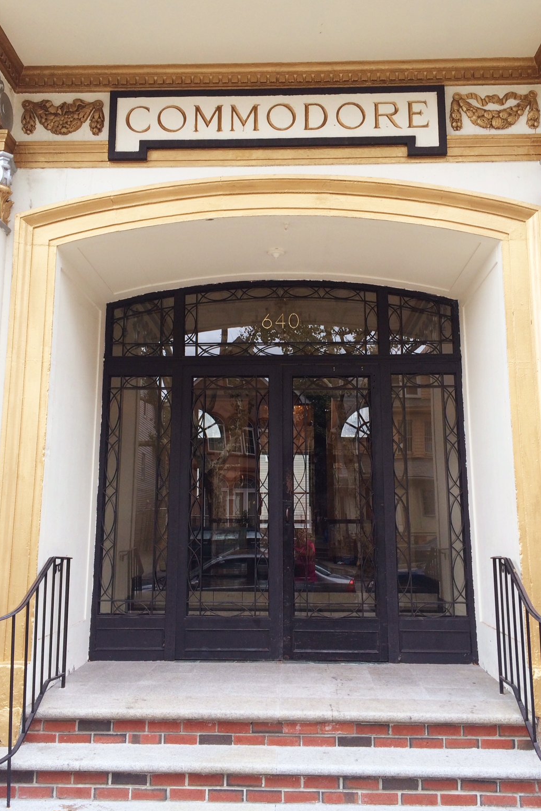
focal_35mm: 33
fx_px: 744
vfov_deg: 57.2
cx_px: 269
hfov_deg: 40.0
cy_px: 386
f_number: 2.2
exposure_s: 1/215
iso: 32
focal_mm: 4.12
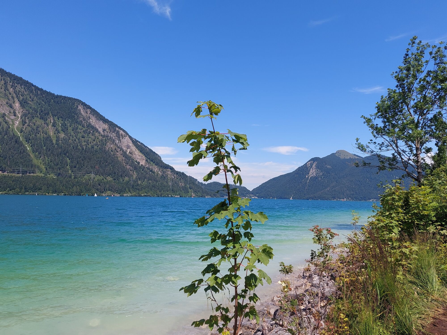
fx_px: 310
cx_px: 224
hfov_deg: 71.6
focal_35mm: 24
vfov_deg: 56.8
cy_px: 168
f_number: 1.8
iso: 40
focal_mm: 5.23
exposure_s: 1/1693
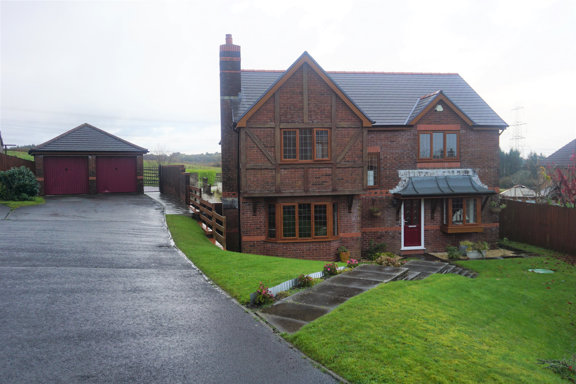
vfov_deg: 43.6
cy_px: 192
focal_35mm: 30
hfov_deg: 61.9
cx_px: 288
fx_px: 480
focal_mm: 20
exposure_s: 1/60
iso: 125
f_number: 4
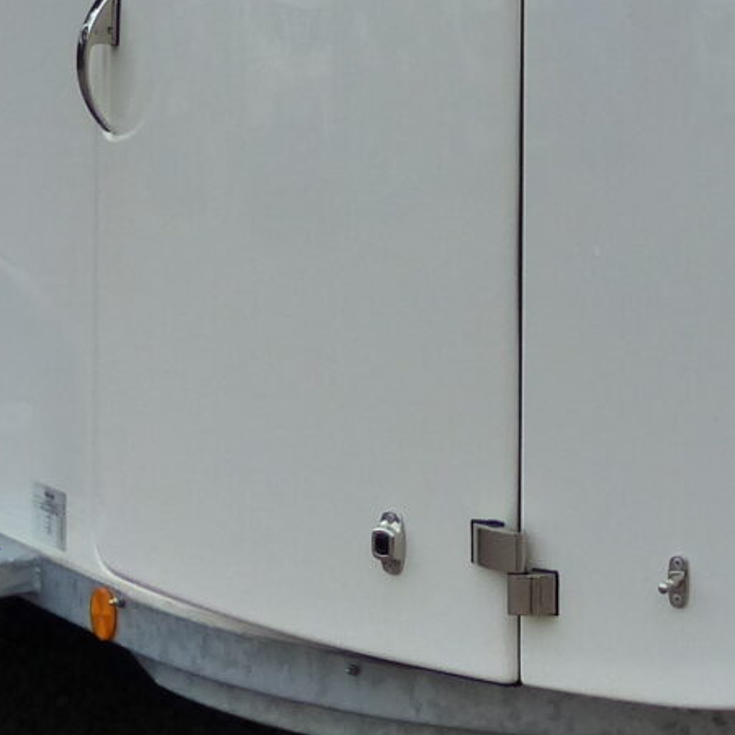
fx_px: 3003
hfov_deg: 13.7
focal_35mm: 125
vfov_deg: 13.5
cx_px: 763
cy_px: -216
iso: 250
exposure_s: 1/640
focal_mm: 5.4
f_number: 4
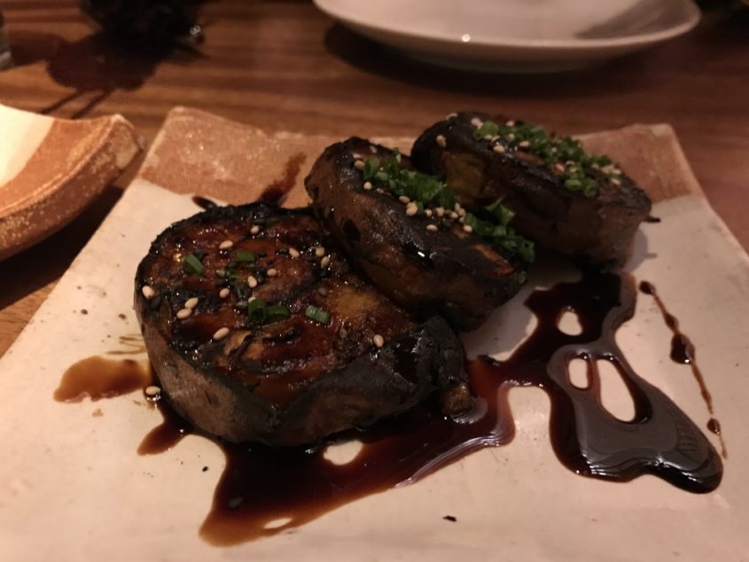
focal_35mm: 28
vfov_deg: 49.8
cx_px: 374
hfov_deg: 63.4
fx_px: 606
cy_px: 281
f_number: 1.8
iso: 125
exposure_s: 1/4
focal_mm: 3.99
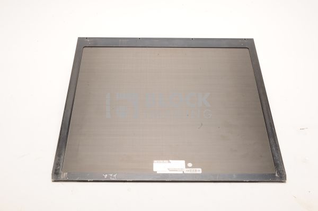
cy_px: 106
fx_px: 441
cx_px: 159
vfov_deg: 26.9
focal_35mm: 50
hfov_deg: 39.6
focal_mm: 50
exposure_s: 1/125
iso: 320
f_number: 16
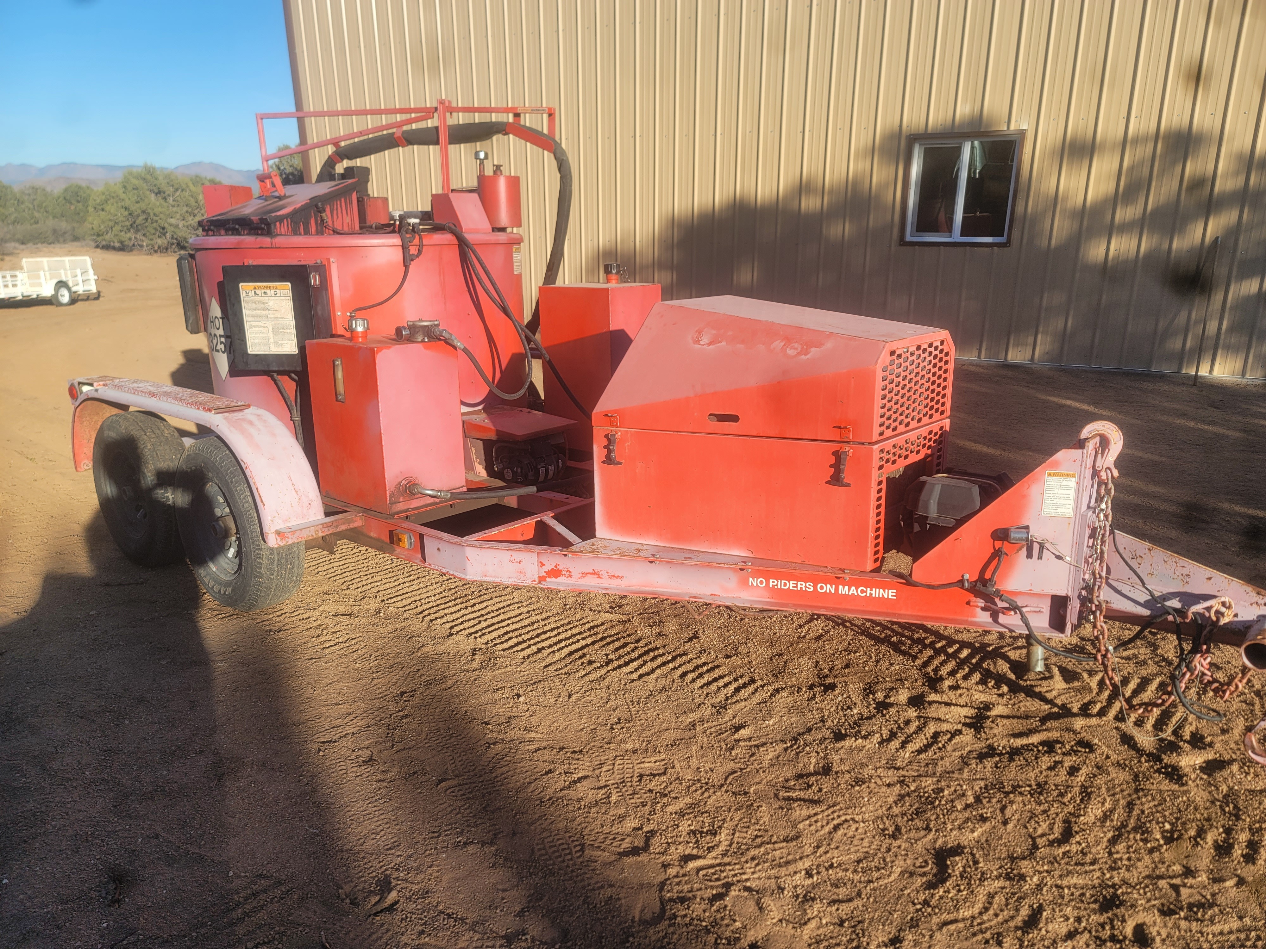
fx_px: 914
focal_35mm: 25
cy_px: 474
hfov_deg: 69.4
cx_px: 633
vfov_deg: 54.9
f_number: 1.8
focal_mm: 7
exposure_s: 1/708
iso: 20
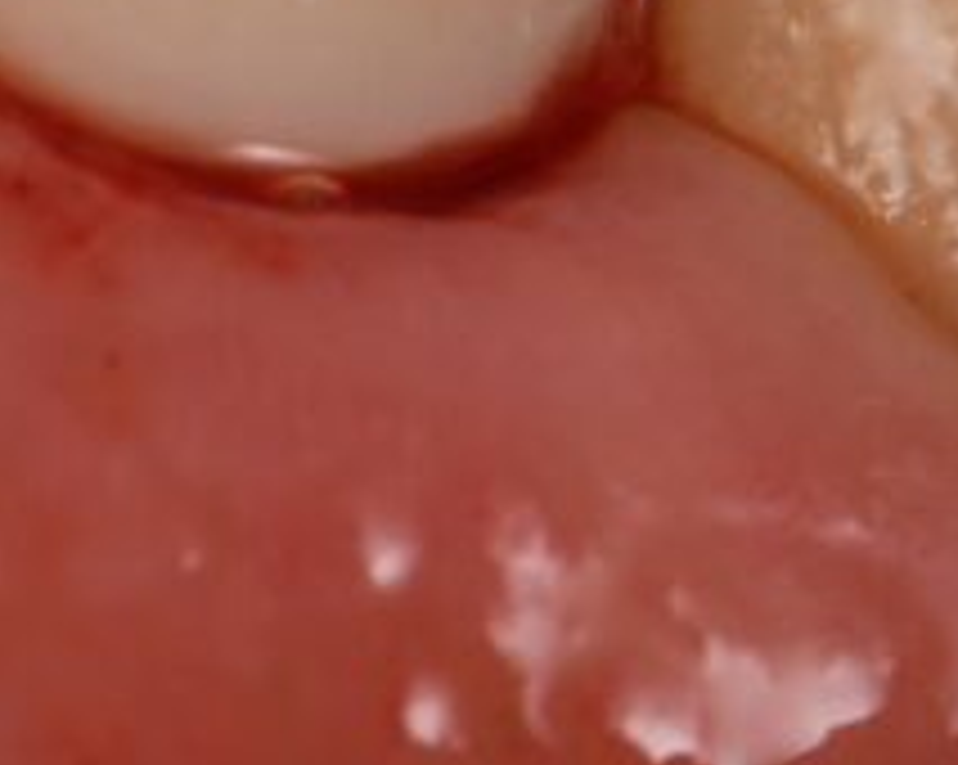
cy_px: -281
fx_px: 15042
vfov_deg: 2.9
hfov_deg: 3.6
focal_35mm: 531
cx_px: 279
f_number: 32
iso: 200
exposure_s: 1/160
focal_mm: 105
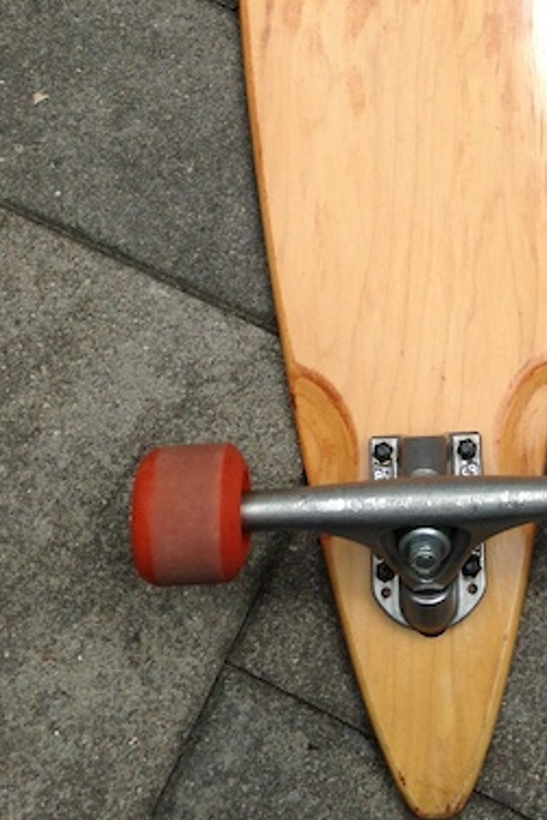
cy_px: 48
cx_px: 469
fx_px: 1662
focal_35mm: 73
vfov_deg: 26.6
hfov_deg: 18.4
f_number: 2.4
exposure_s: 1/1153
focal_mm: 4.12
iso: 50
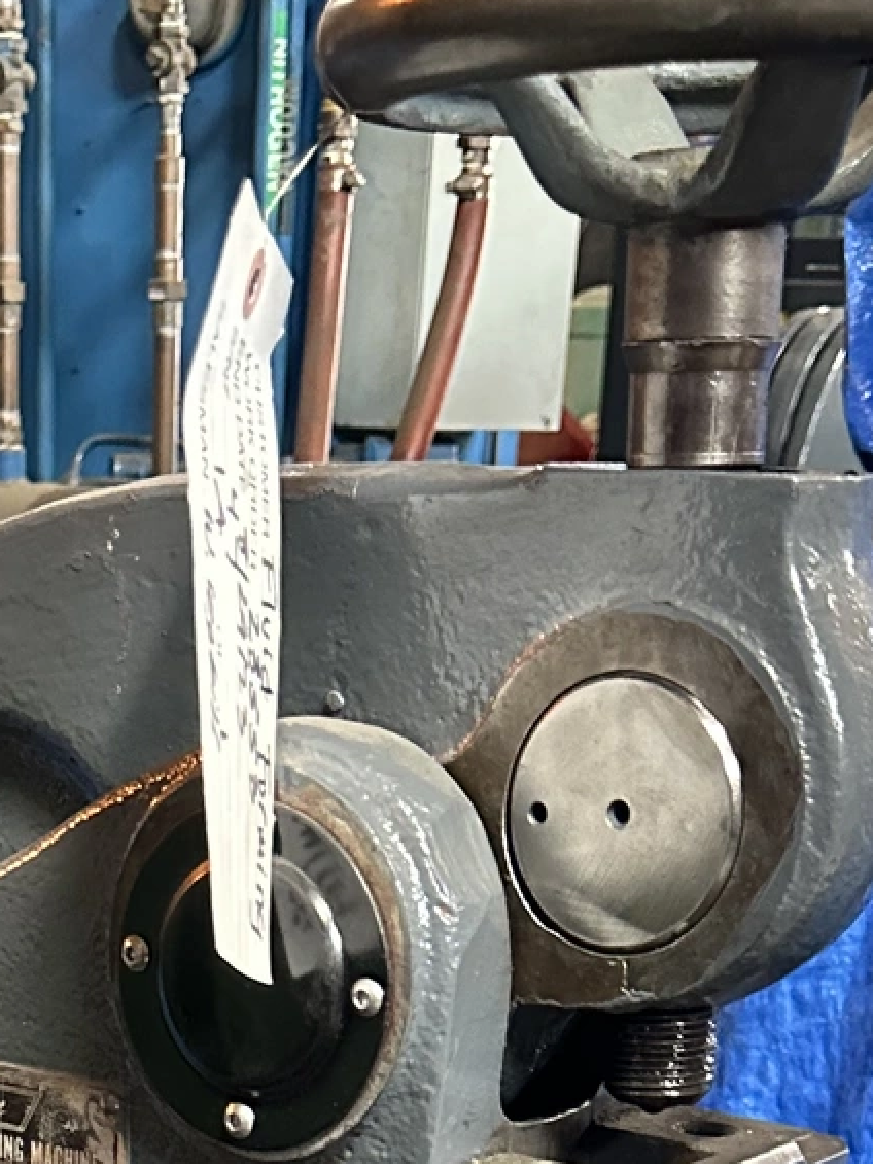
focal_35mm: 85
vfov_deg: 19.8
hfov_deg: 17.2
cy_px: 1774
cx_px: 132
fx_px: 2857
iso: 640
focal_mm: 6.86
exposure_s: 1/60
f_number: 1.78
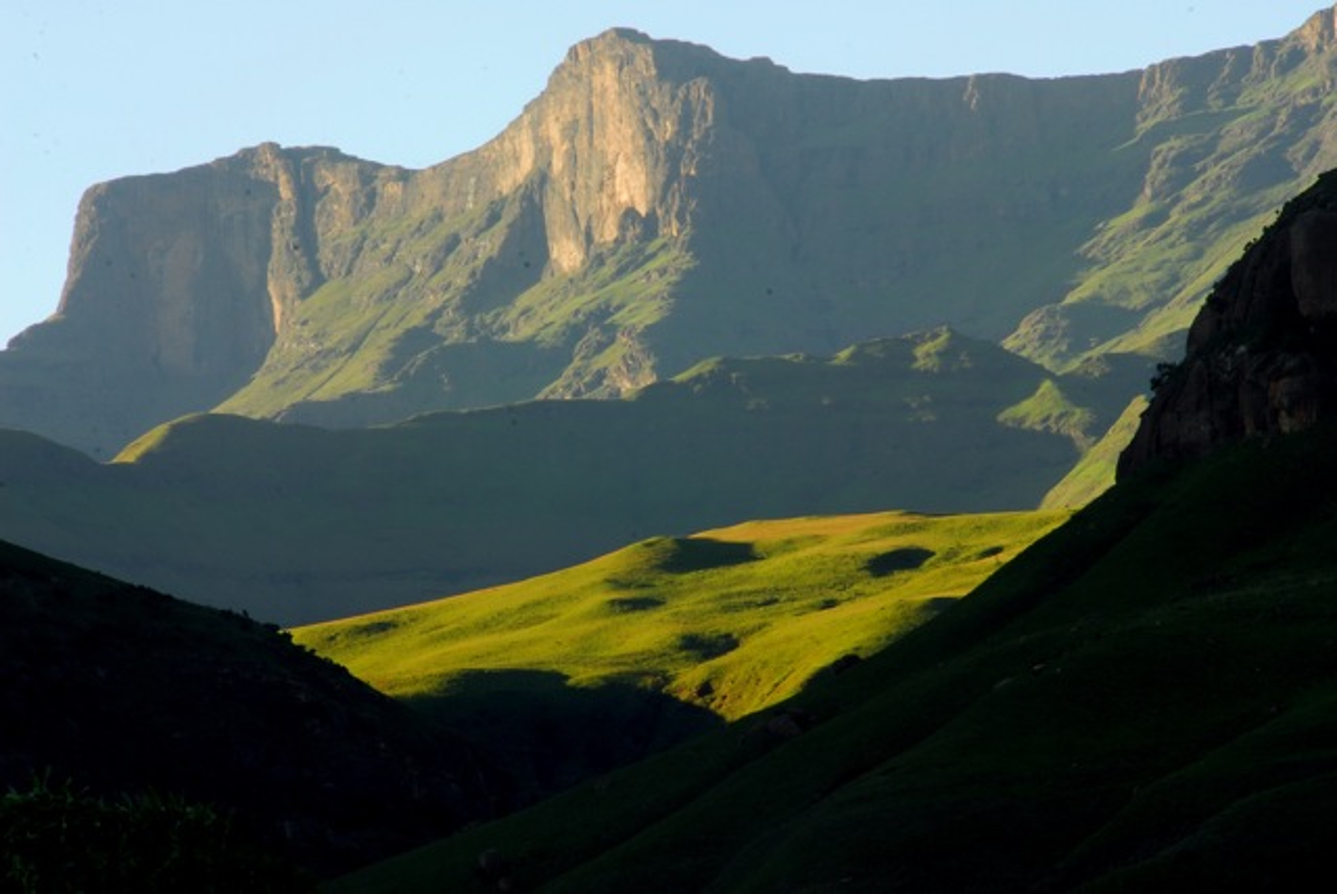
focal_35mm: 255
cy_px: 447
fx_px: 9479
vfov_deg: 5.4
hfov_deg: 8.1
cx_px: 668
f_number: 32
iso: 100
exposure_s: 1/2
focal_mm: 170
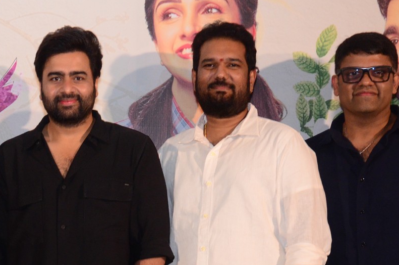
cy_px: 243
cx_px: 82
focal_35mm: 99
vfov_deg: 13.6
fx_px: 1095
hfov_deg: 20.4
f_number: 4.5
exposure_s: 1/125
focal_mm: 32
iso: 1600
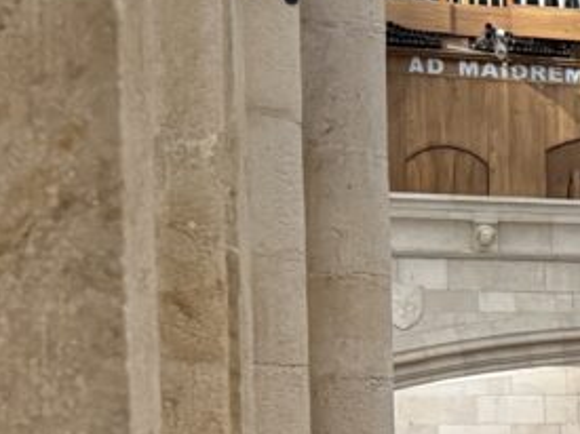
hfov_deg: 11.4
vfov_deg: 10.9
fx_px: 2244
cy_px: 510
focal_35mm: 134
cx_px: 1510
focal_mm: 6.76
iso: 400
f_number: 1.78
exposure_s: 1/50
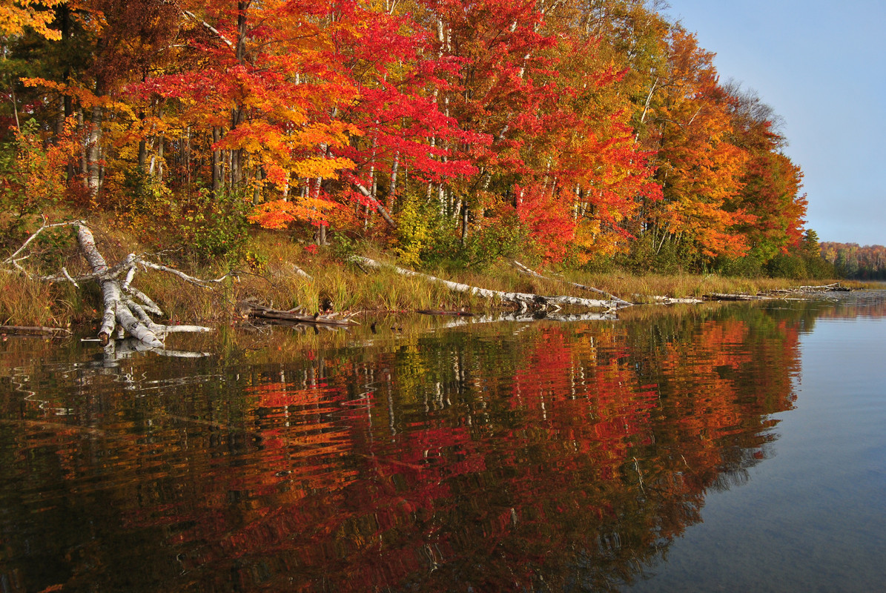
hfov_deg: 67.3
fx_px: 665
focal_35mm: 27
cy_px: 296
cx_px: 443
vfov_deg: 48.1
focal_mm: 18
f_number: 6.3
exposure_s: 1/500
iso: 200
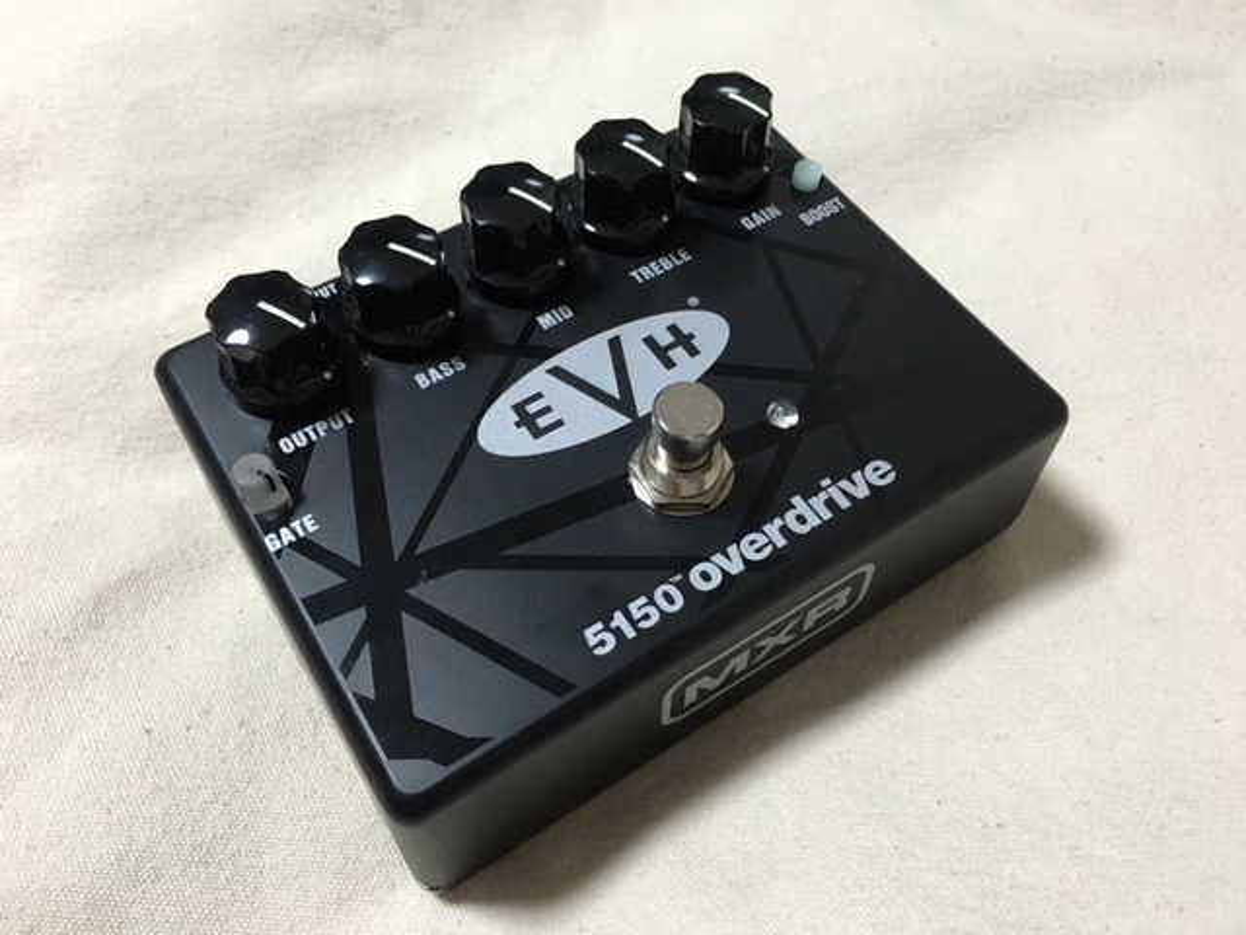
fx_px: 1044
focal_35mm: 29
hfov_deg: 61.7
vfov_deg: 48.2
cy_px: 468
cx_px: 623
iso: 200
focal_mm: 4.15
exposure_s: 1/33
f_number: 2.2
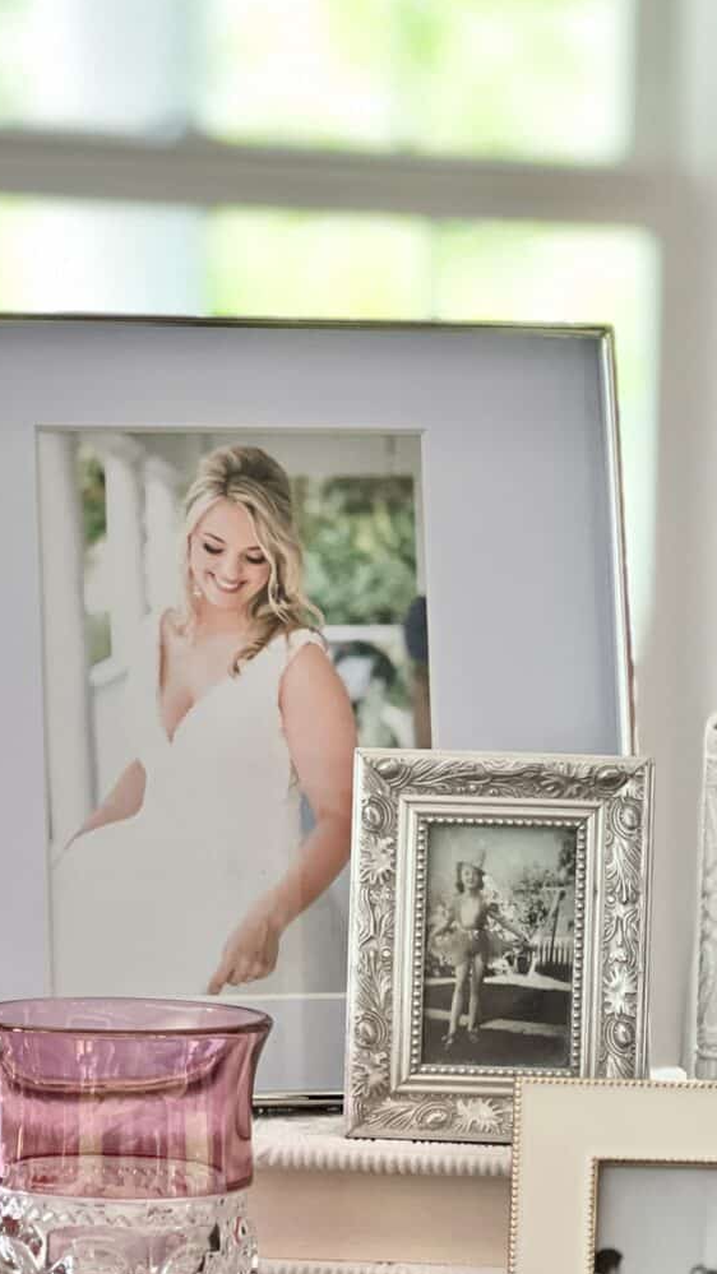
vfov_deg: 16.5
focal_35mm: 129
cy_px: 972
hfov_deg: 9.4
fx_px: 4360
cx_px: 431
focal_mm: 9
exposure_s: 1/40
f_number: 2.8
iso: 250
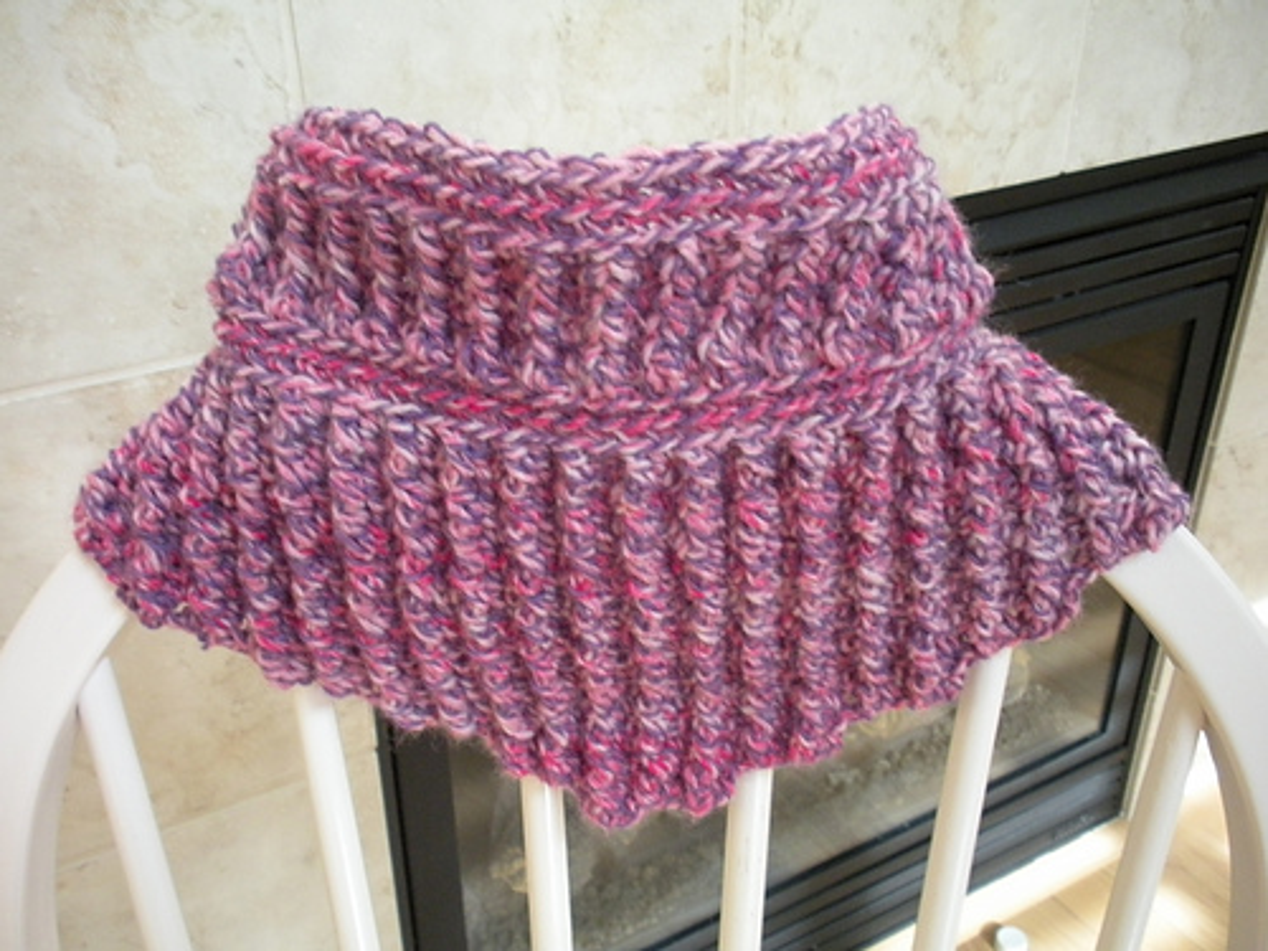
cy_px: 476
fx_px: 1282
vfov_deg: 40.7
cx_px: 634
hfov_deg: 52.6
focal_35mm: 35
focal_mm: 6.3
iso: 400
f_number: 3.5
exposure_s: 1/41
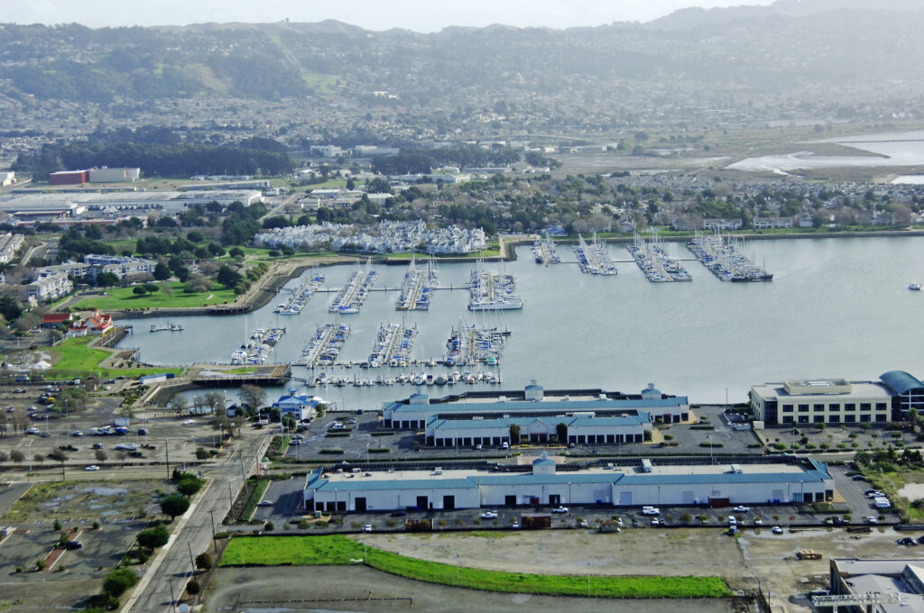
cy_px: 306
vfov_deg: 18.9
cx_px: 462
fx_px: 1846
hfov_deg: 28.1
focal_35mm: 72
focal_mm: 48
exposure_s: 1/1000
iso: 400
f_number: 6.3
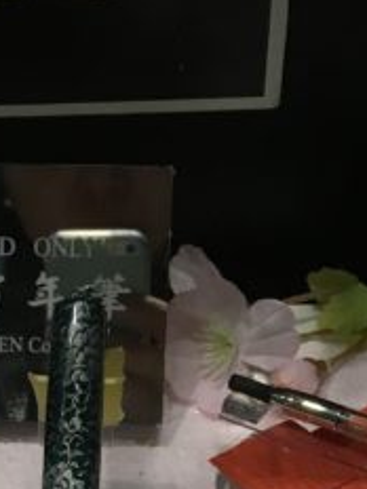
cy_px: 1003
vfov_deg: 13.1
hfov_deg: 11.5
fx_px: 1809
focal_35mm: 128
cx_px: 38
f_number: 2.2
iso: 40
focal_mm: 4.15
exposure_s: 1/30
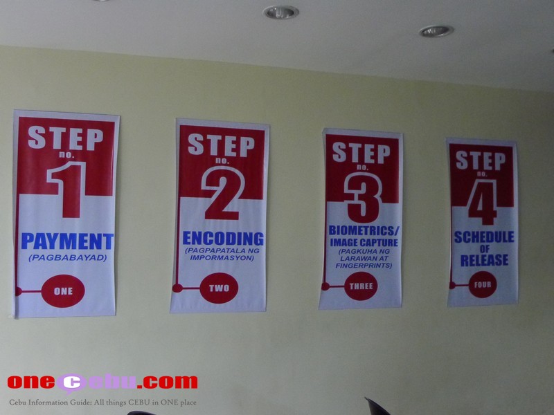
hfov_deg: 56.8
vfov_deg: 44.2
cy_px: 208
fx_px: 512
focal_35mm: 32
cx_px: 277
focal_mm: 6.8
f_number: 2.2
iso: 800
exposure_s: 1/15
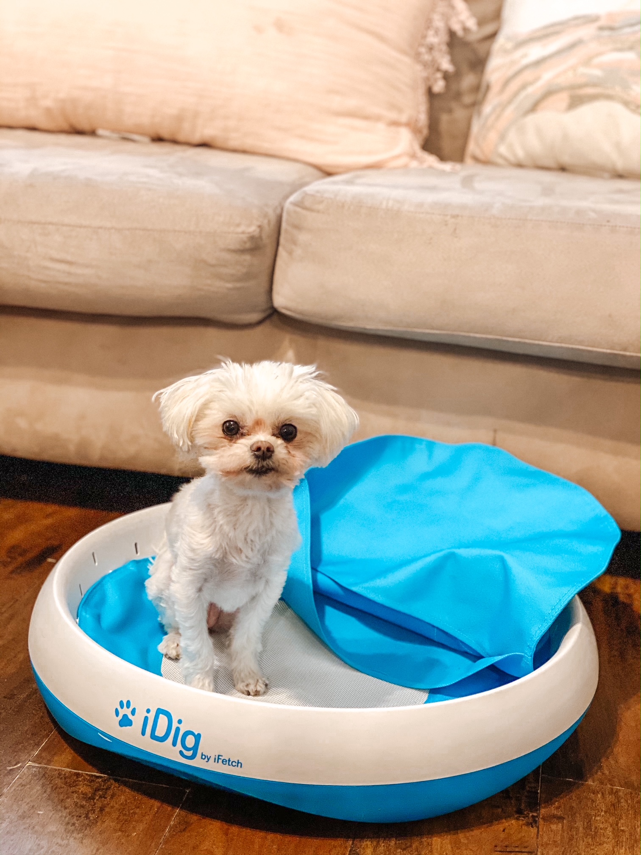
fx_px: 1284
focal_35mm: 52
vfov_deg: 36.8
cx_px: 320
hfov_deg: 28.0
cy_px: 428
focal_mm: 6
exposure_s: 1/30
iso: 400
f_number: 2
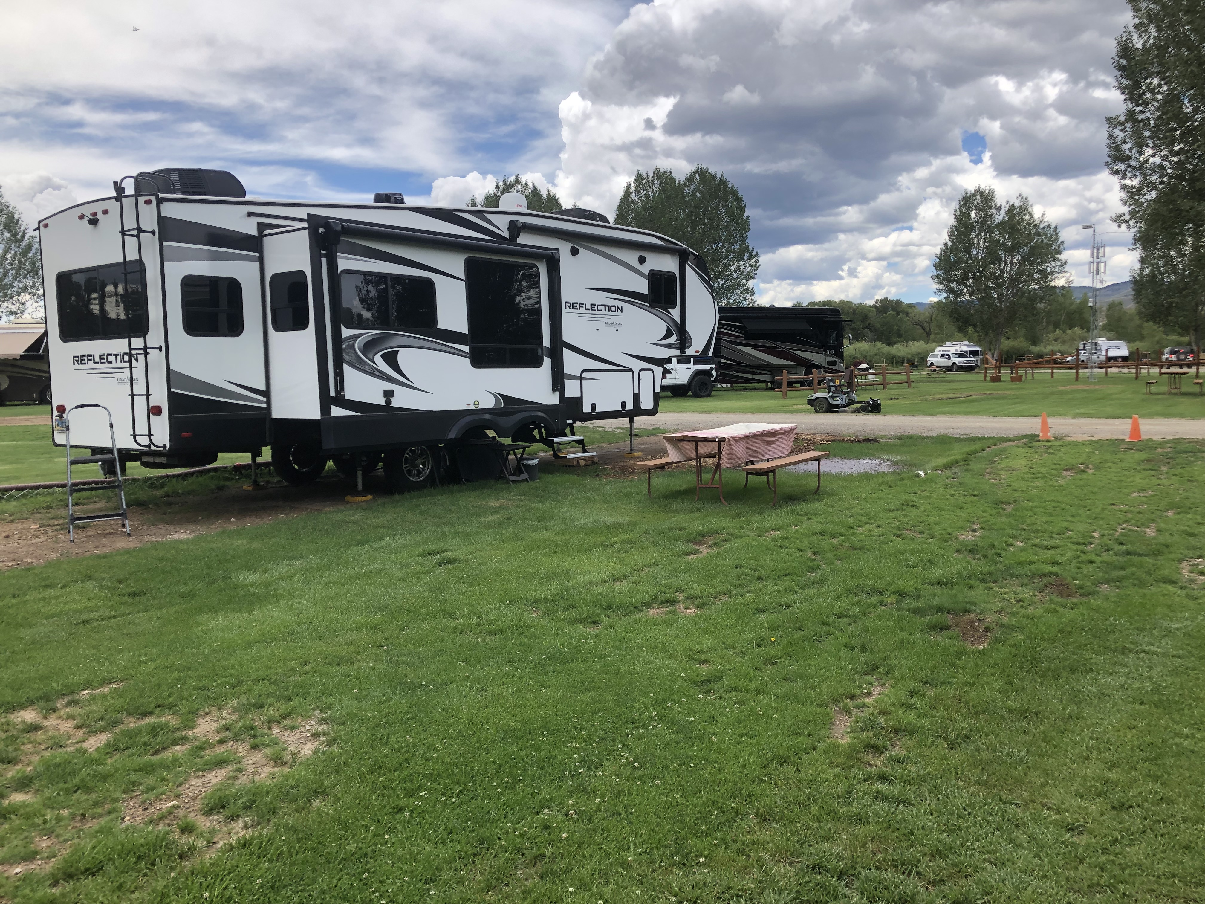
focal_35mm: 28
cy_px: 452
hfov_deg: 63.4
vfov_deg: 49.7
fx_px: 975
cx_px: 602
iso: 20
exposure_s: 1/1333
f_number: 1.8
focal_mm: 3.99
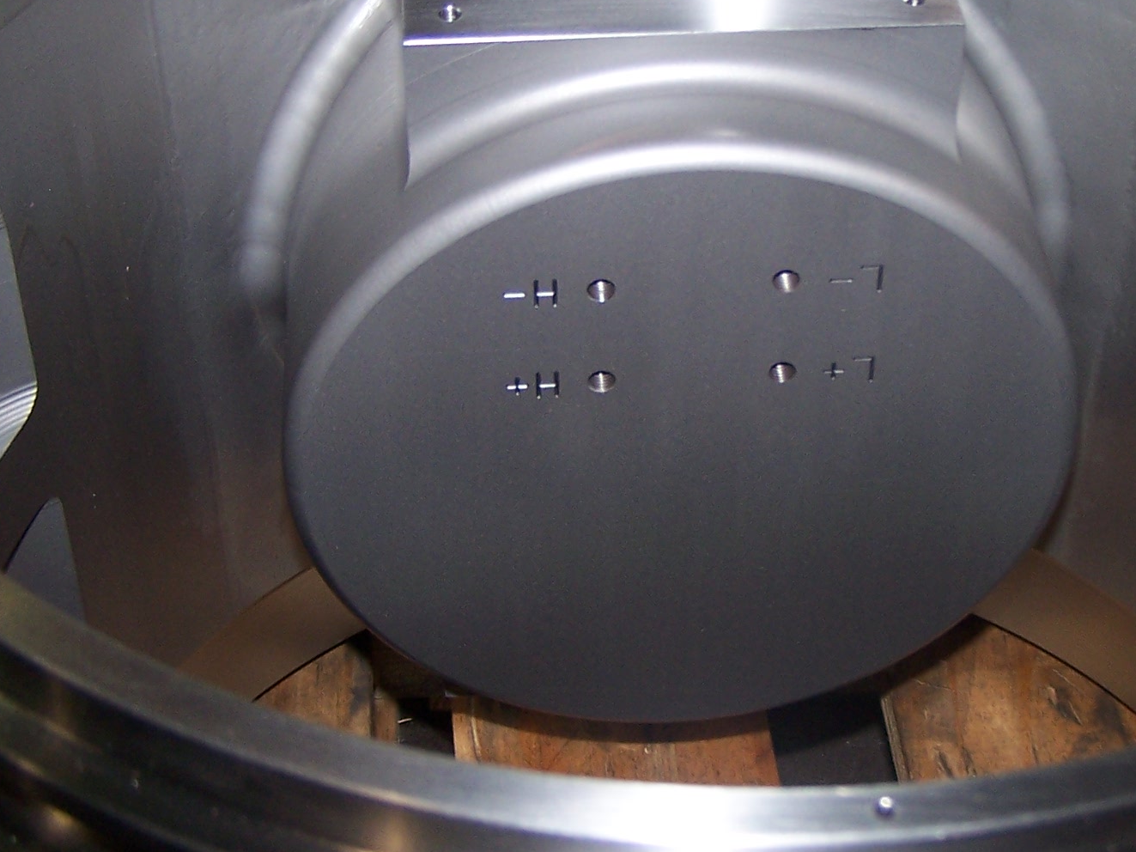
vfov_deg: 19.9
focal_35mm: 74
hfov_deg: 26.1
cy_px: 323
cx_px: 791
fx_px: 2428
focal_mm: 6.3
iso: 80
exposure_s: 1/60
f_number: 2.8
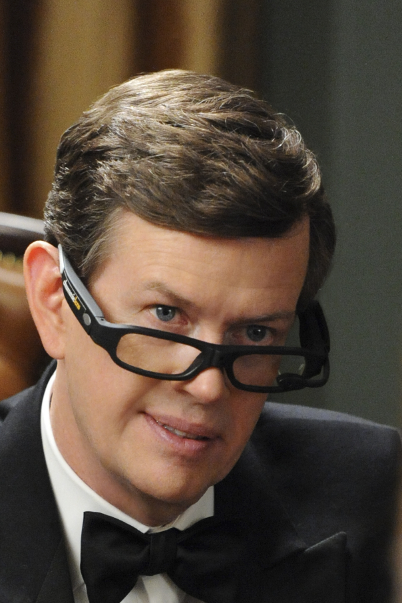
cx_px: 105
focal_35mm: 320
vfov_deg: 6.4
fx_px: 5360
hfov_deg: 4.3
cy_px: 652
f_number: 2.8
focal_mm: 145
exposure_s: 1/80
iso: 6400
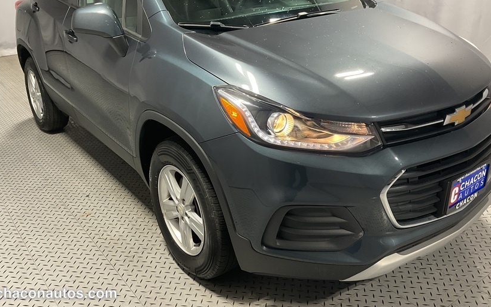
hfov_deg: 54.0
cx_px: 243
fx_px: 482
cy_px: 107
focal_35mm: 36
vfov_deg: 35.0
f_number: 1.8
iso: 50
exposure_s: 1/60
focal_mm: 3
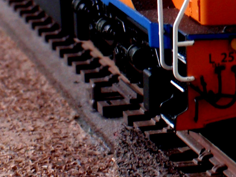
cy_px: 19
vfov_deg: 8.0
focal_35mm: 185
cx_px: 324
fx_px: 1261
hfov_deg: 10.4
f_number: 3.9
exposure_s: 1/8
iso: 100
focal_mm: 7.25
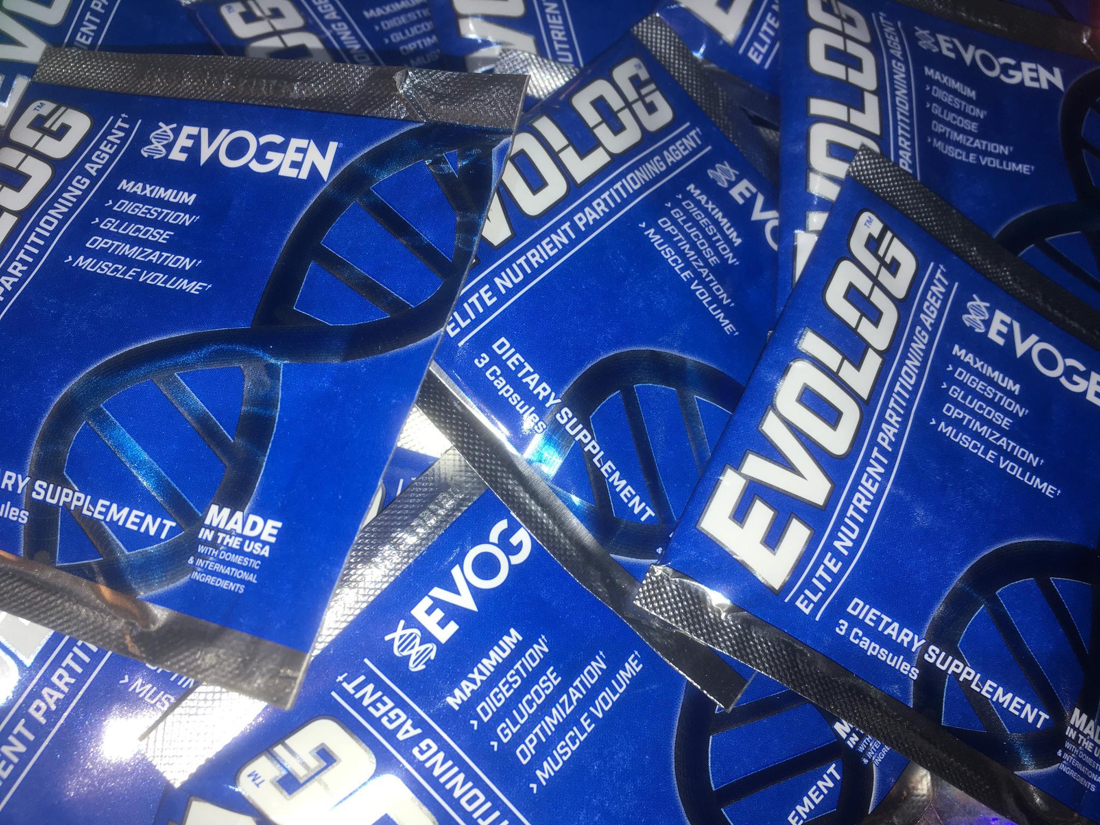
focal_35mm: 29
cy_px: 412
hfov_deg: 61.7
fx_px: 922
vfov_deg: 48.2
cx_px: 550
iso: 25
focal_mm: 4.15
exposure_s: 1/131
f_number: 2.2
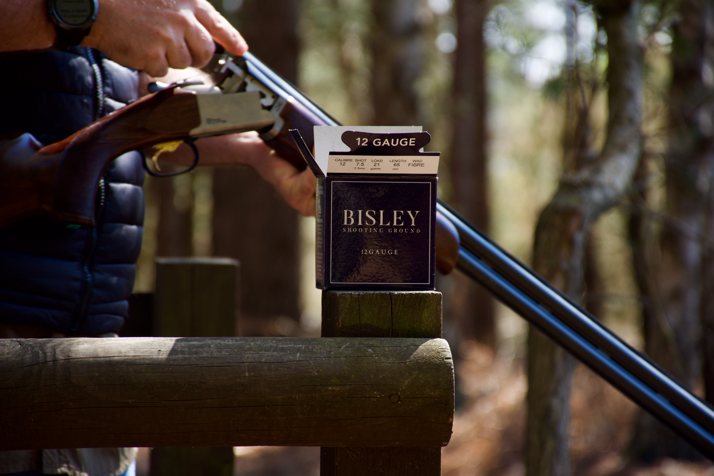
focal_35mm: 210
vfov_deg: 6.5
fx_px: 4165
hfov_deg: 9.8
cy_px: 238
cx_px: 357
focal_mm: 140
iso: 200
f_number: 5.6
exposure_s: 1/160
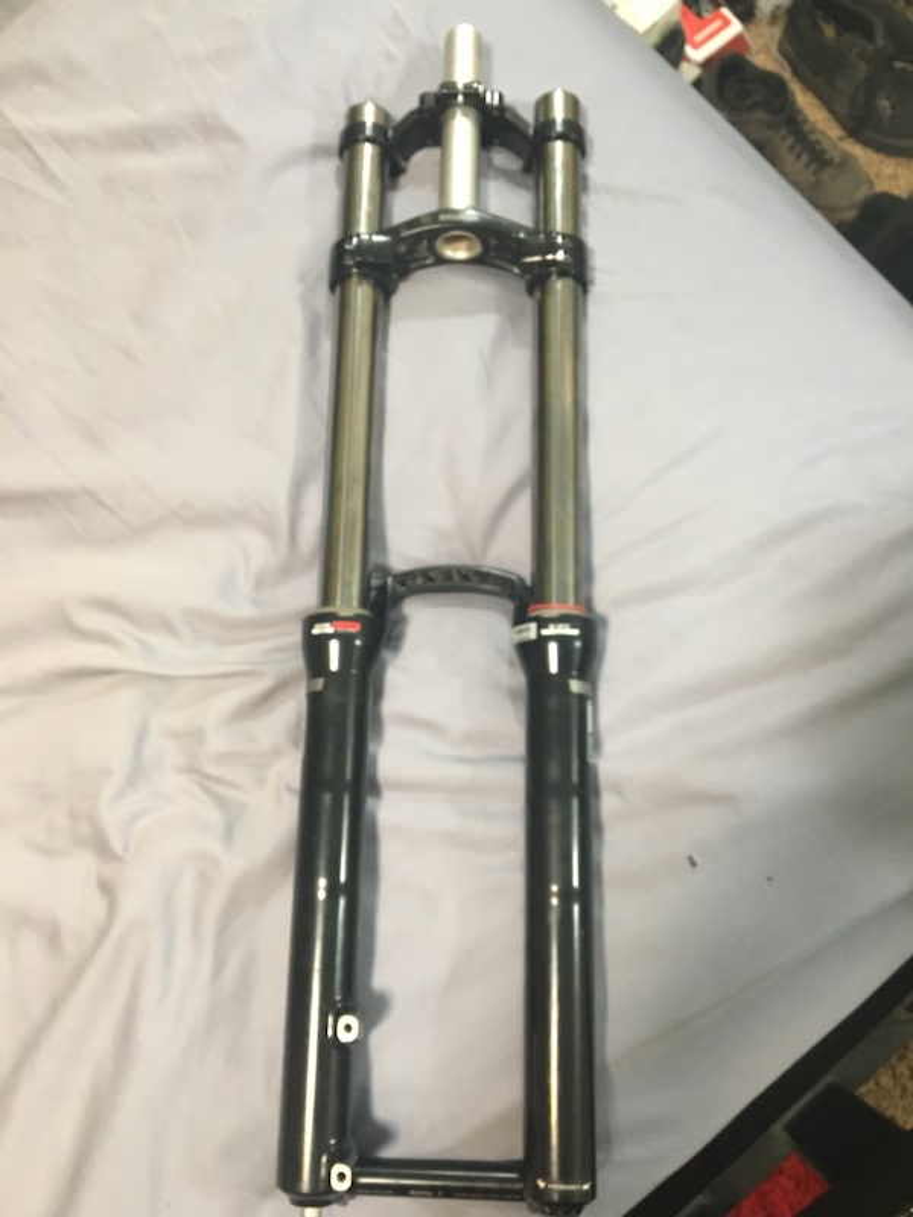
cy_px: 608
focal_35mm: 29
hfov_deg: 48.2
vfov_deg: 61.7
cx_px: 456
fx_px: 1020
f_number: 2.2
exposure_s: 1/17
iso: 200
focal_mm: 4.15
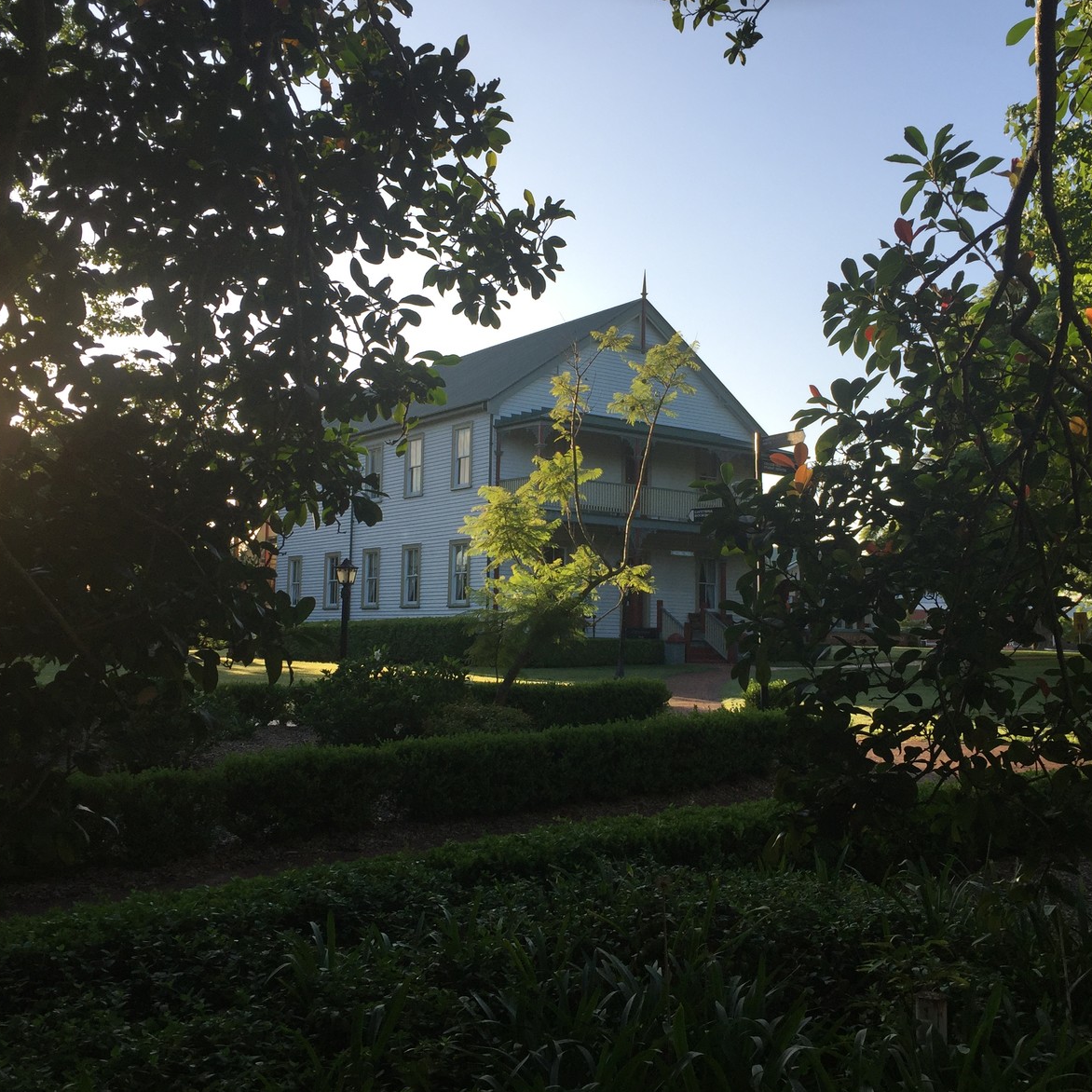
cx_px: 553
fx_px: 1249
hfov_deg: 47.2
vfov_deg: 47.2
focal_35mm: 35
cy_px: 541
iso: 32
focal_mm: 4.15
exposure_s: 1/682
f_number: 2.2
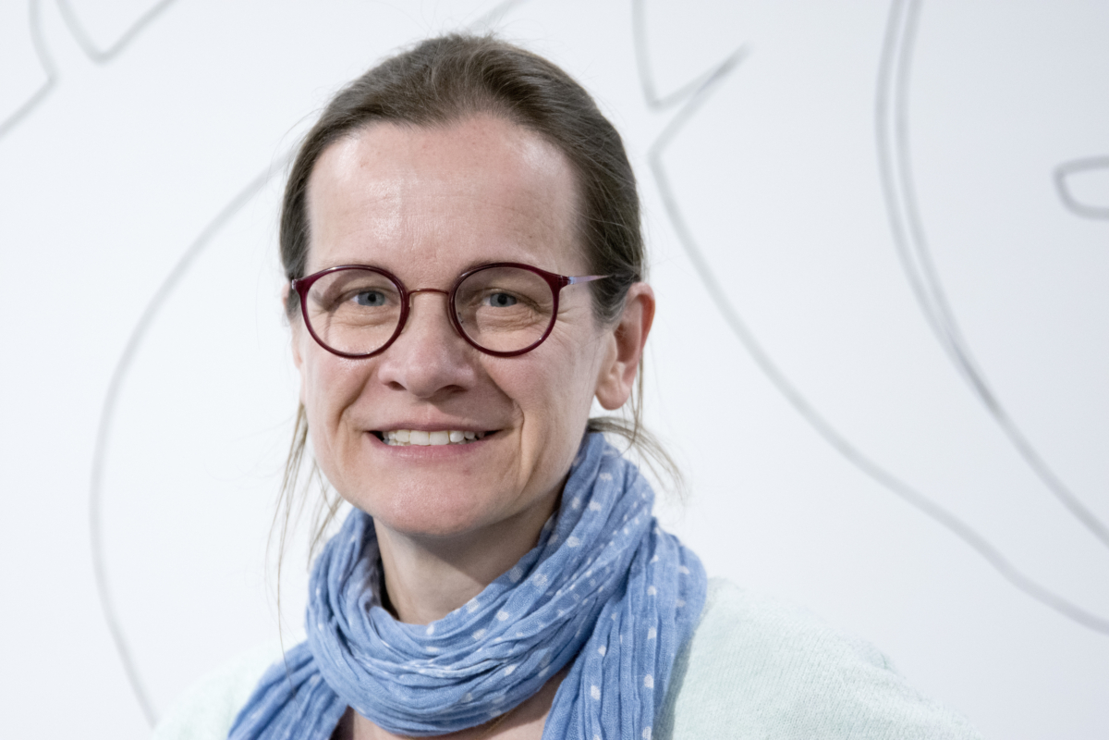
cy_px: 370
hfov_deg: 13.0
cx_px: 554
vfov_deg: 8.7
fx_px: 4851
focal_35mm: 158
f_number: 4
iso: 1600
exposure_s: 1/180
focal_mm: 105
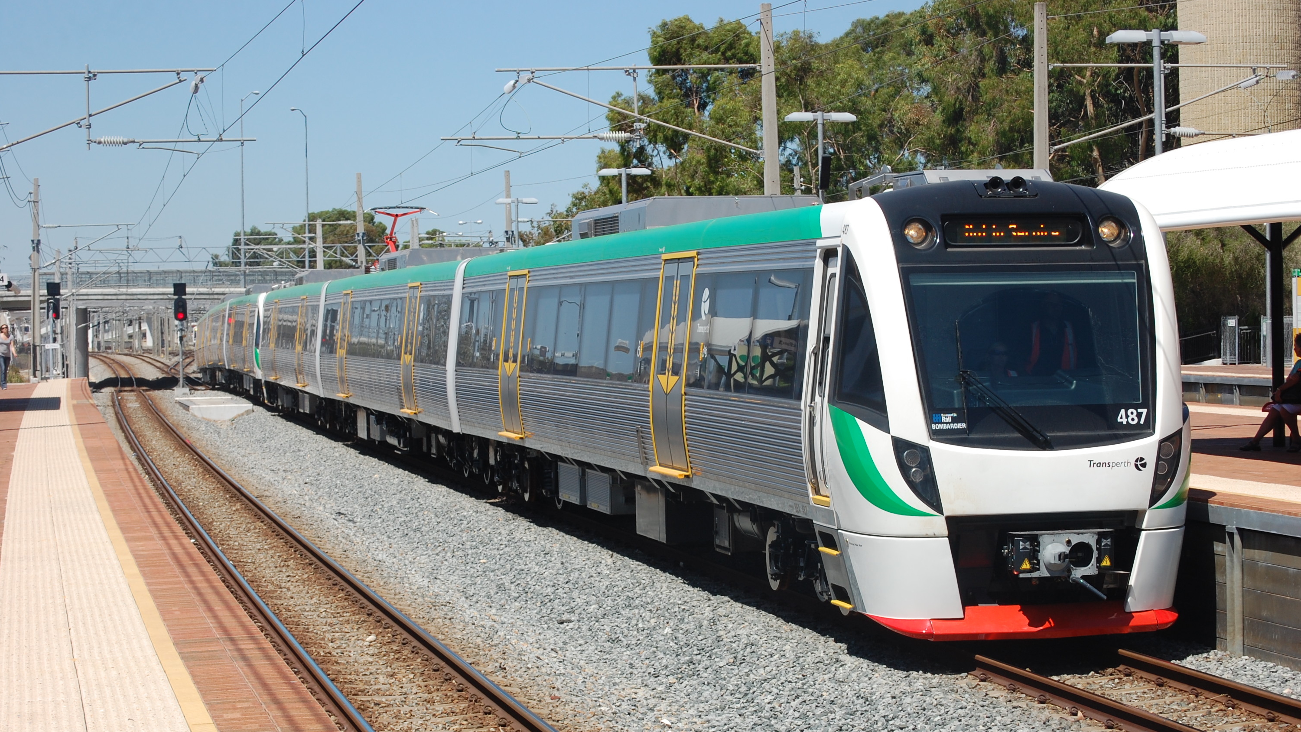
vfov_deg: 14.0
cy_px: 409
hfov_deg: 24.6
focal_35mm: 87
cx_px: 651
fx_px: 2985
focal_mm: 55
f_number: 9
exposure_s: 1/320
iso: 200
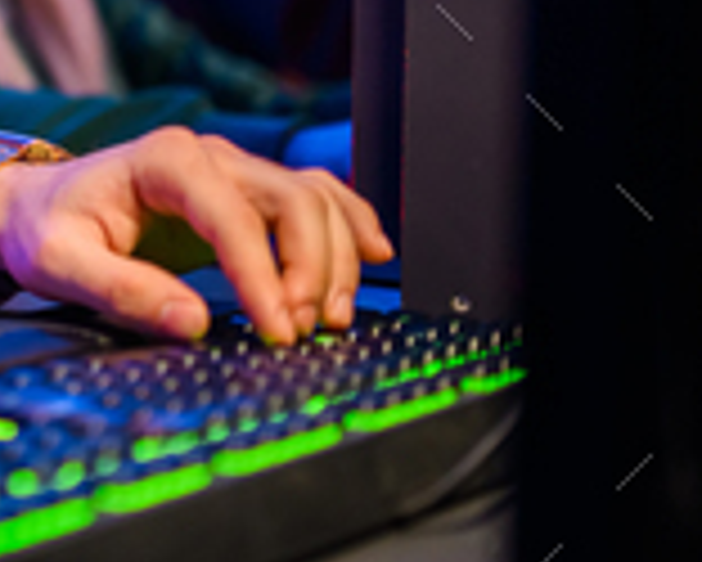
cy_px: -128
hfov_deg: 13.7
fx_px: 2578
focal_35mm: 124
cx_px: -603
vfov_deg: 12.2
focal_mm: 35
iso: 1000
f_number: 1.4
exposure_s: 1/200
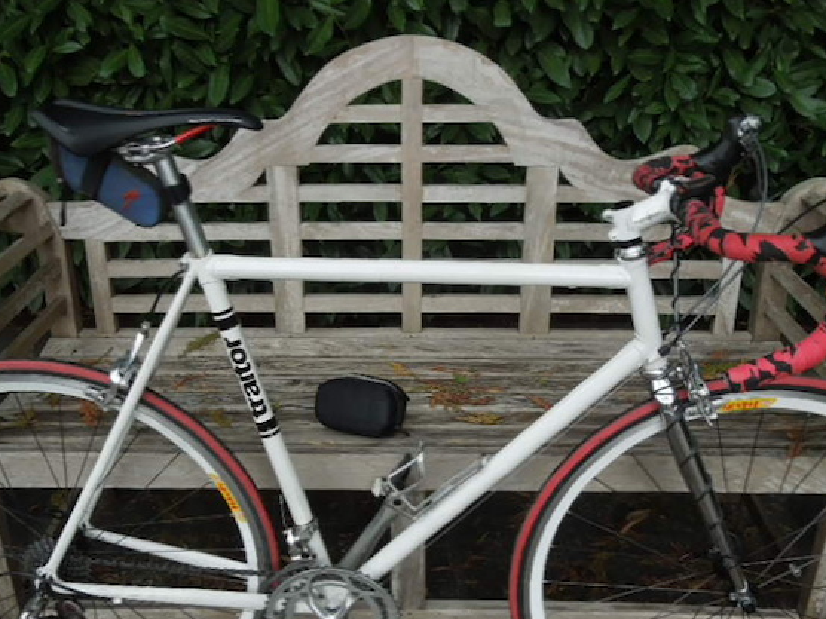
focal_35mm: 36
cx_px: 394
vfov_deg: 39.3
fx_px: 859
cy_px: 393
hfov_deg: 51.3
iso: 100
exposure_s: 1/80
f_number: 3.3
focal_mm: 4.5
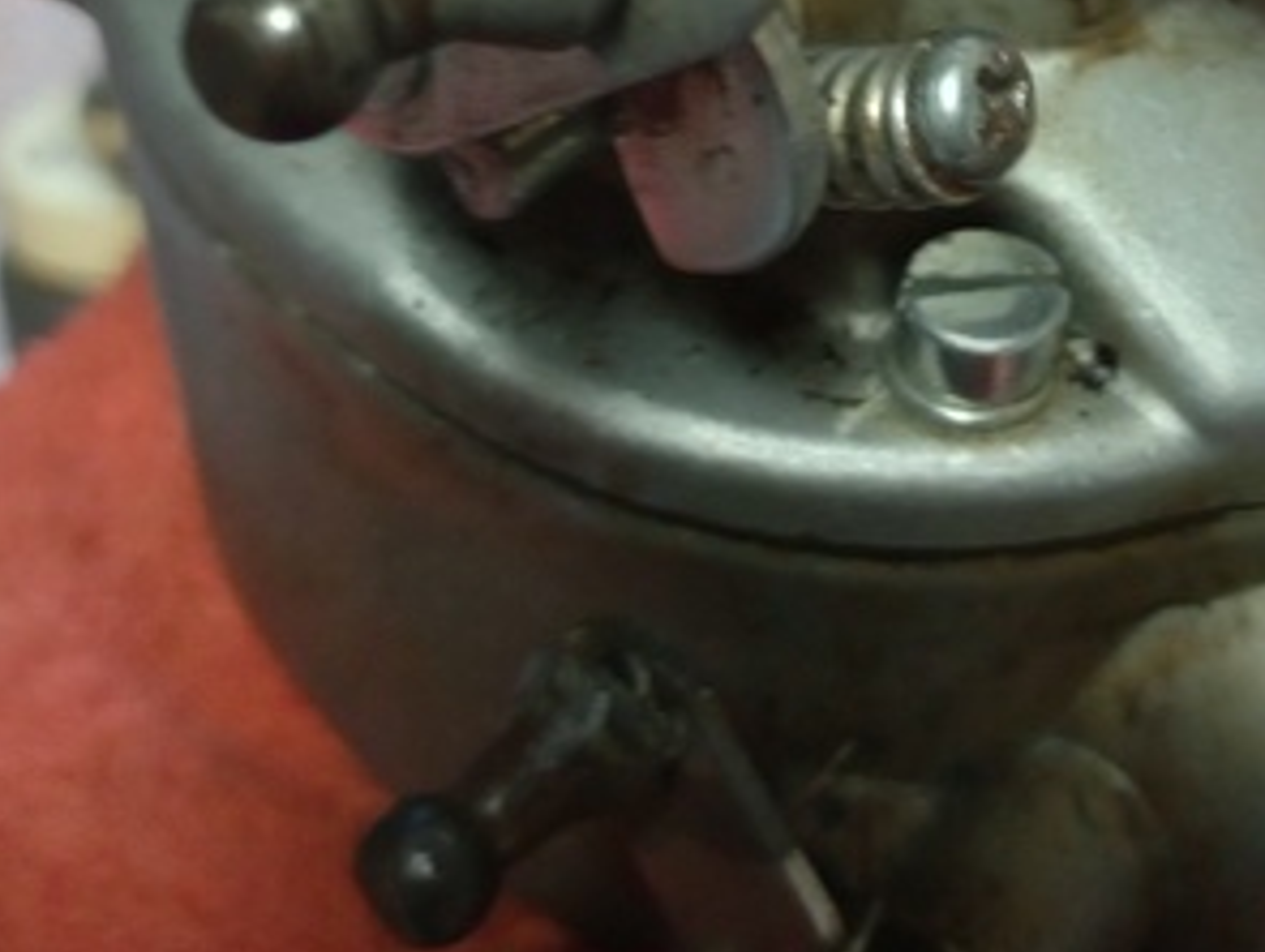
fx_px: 2378
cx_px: 886
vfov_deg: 21.4
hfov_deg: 29.5
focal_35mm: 65
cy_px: -103
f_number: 1.8
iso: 927
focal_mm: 4.27
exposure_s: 1/24
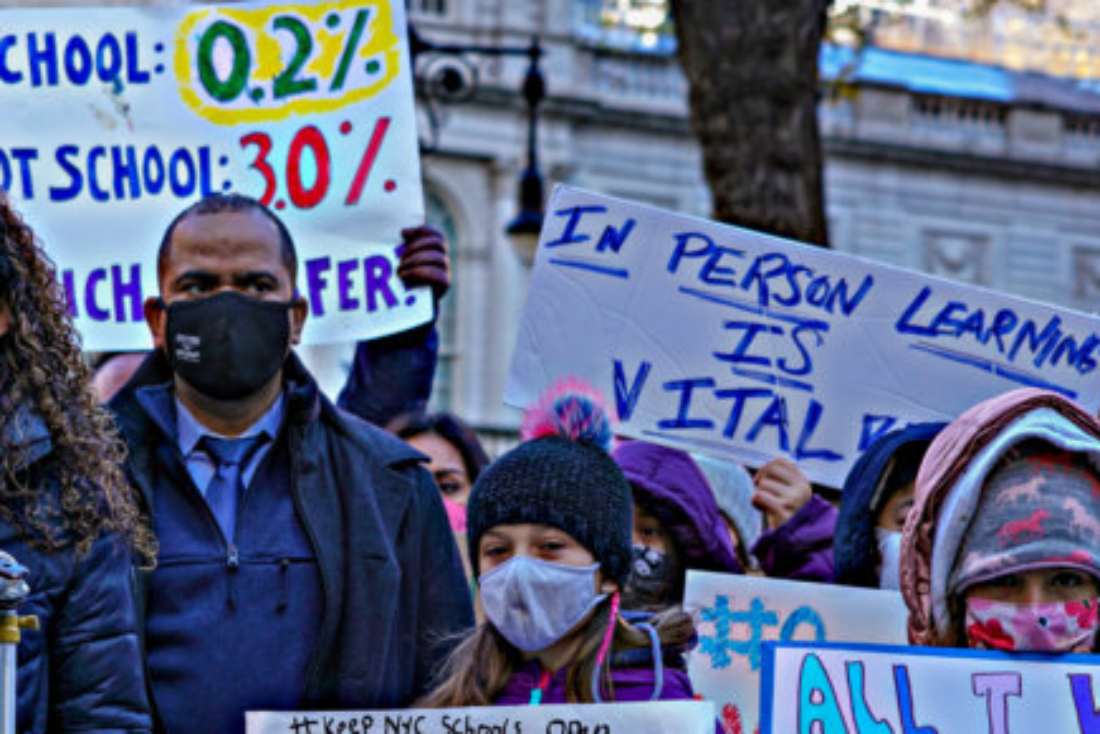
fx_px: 4614
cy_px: 620
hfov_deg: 13.6
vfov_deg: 9.1
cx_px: 387
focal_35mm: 151
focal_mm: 73
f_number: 5.6
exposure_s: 1/80
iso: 125
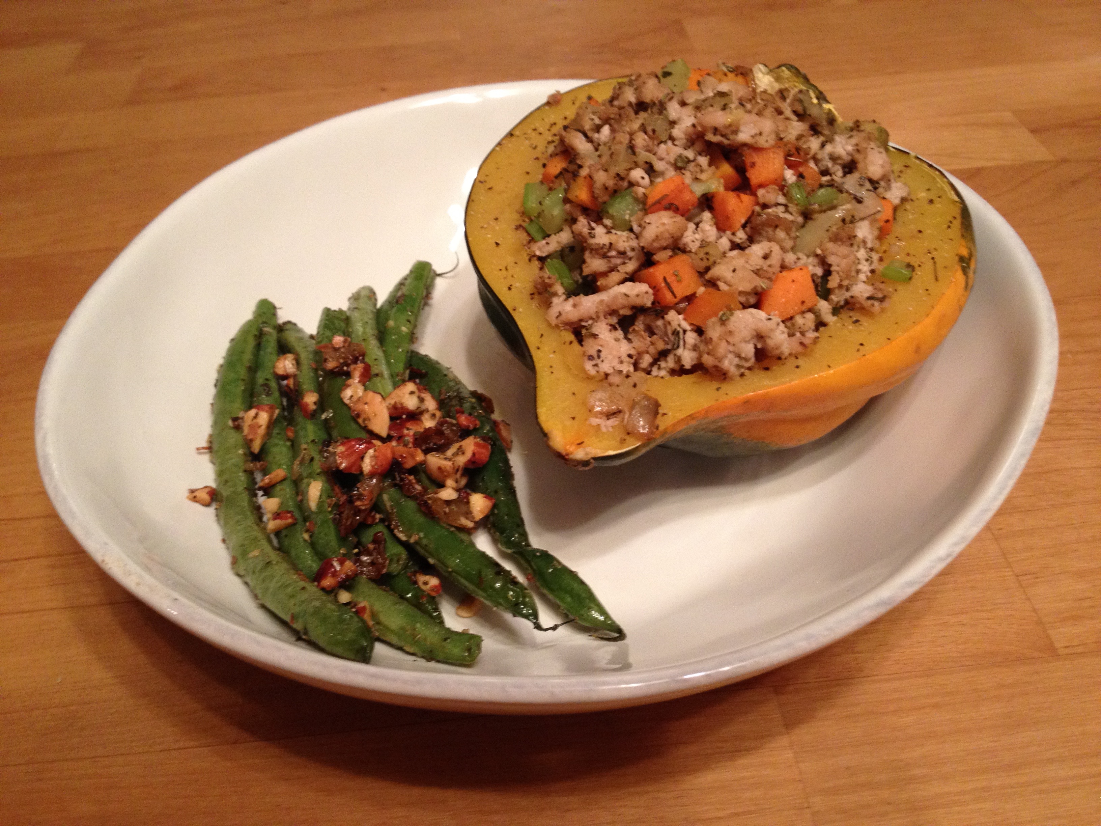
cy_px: 413
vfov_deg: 40.7
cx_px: 550
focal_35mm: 35
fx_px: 1113
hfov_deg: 52.6
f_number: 2.4
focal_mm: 4.28
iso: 160
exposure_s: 1/20
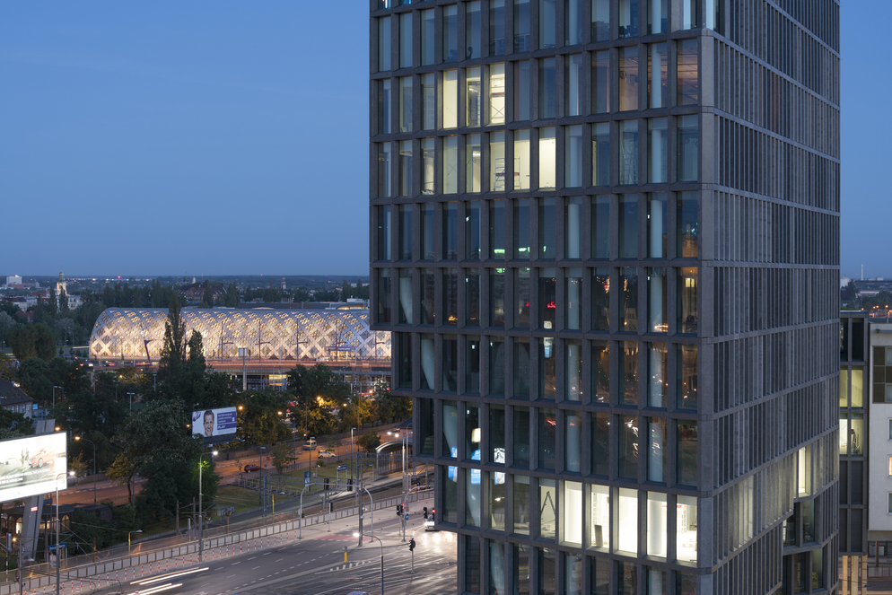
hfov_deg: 28.1
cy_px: 298
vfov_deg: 18.9
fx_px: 1784
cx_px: 446
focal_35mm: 72
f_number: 5.6
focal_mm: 72
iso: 200
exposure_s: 1.3
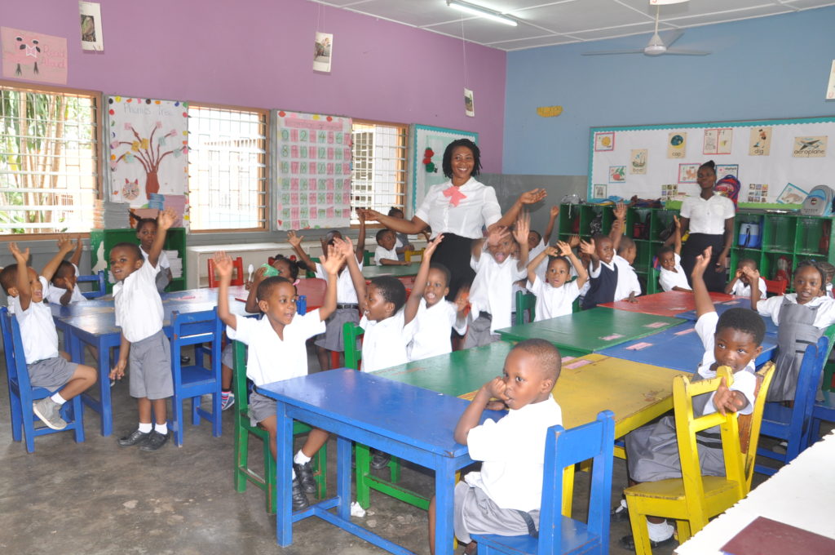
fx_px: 730
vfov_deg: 41.6
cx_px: 418
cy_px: 278
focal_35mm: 32
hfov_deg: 59.6
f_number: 9
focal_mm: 21
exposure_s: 1/20
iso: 400
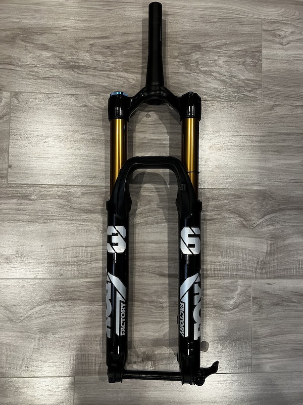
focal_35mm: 26
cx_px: 152
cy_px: 202
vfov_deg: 67.3
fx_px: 303
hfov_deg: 53.1
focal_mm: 5.7
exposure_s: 1/60
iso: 160
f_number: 1.5
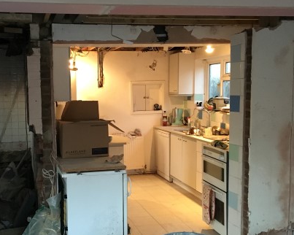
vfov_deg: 33.4
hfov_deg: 40.7
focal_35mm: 45
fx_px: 391
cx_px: 101
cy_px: 127
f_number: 2.2
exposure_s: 1/17
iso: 250
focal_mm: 4.15
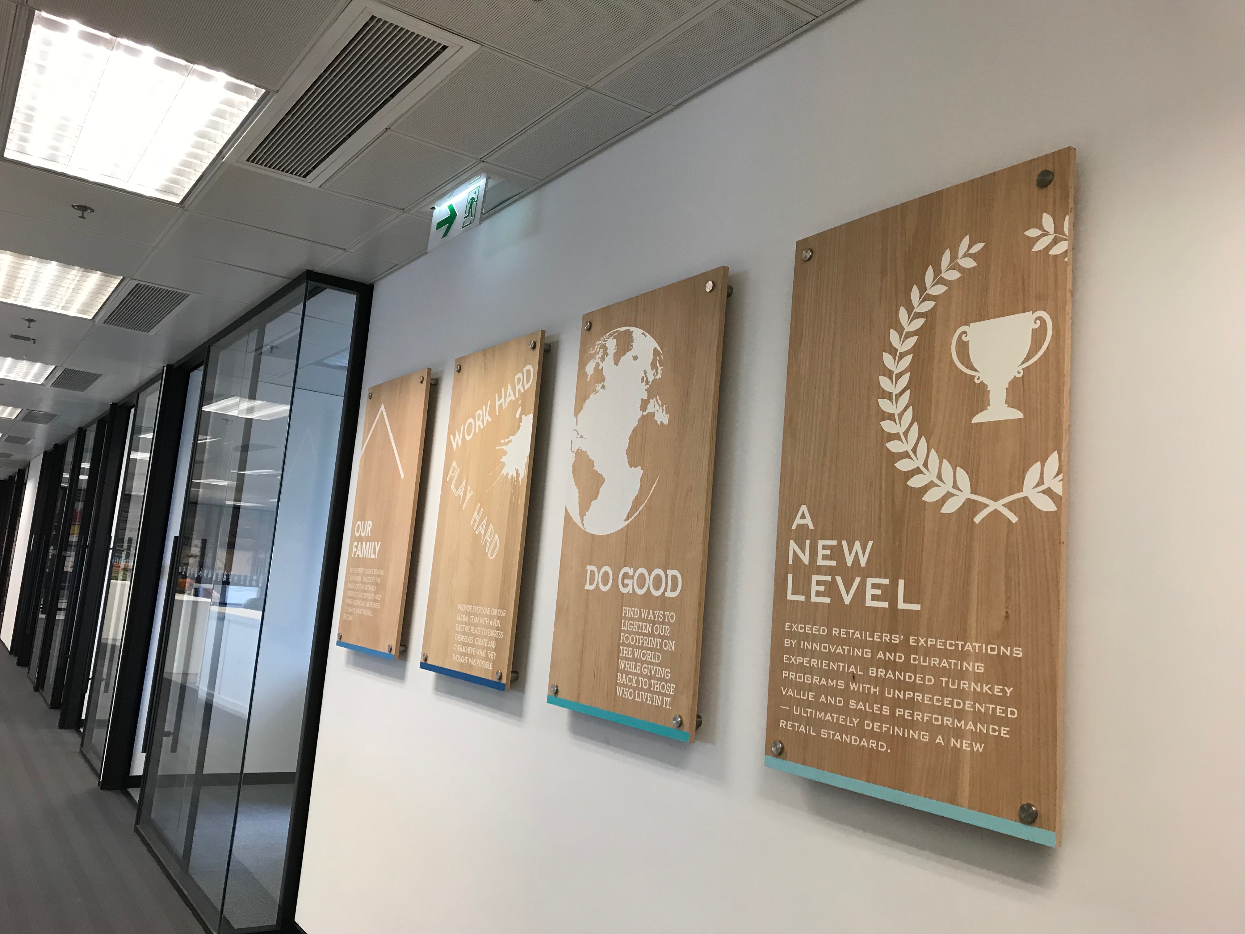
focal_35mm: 28
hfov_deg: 63.4
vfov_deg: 49.7
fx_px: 1007
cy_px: 467
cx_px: 622
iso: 40
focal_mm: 3.99
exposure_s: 1/25
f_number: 1.8
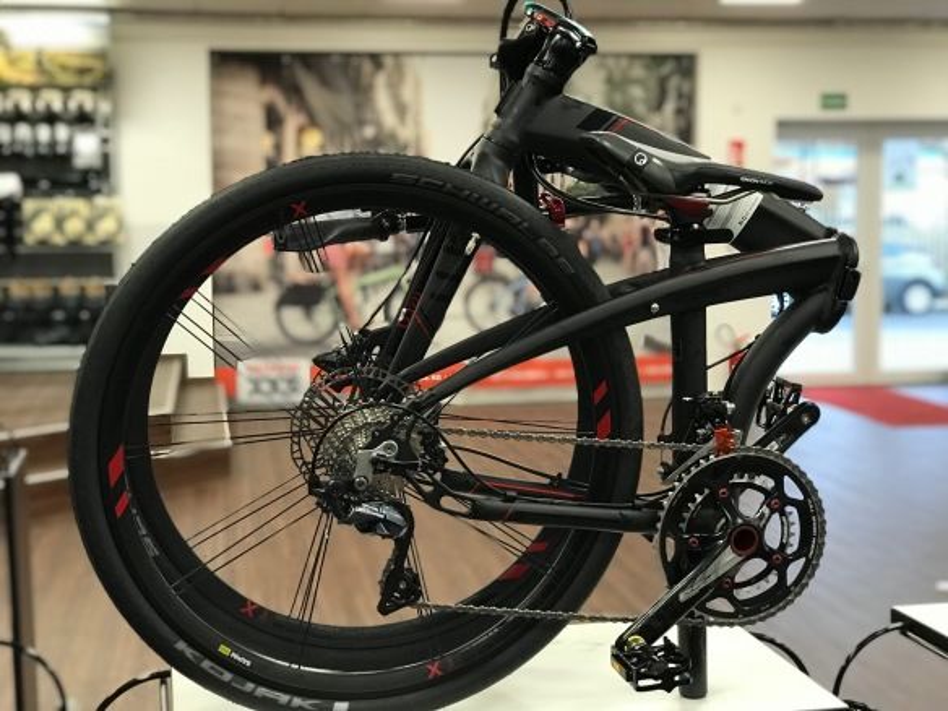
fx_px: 1561
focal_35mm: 57
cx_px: 474
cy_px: 356
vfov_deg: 25.7
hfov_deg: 33.8
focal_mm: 6.6
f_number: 2.8
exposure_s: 1/50
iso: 160
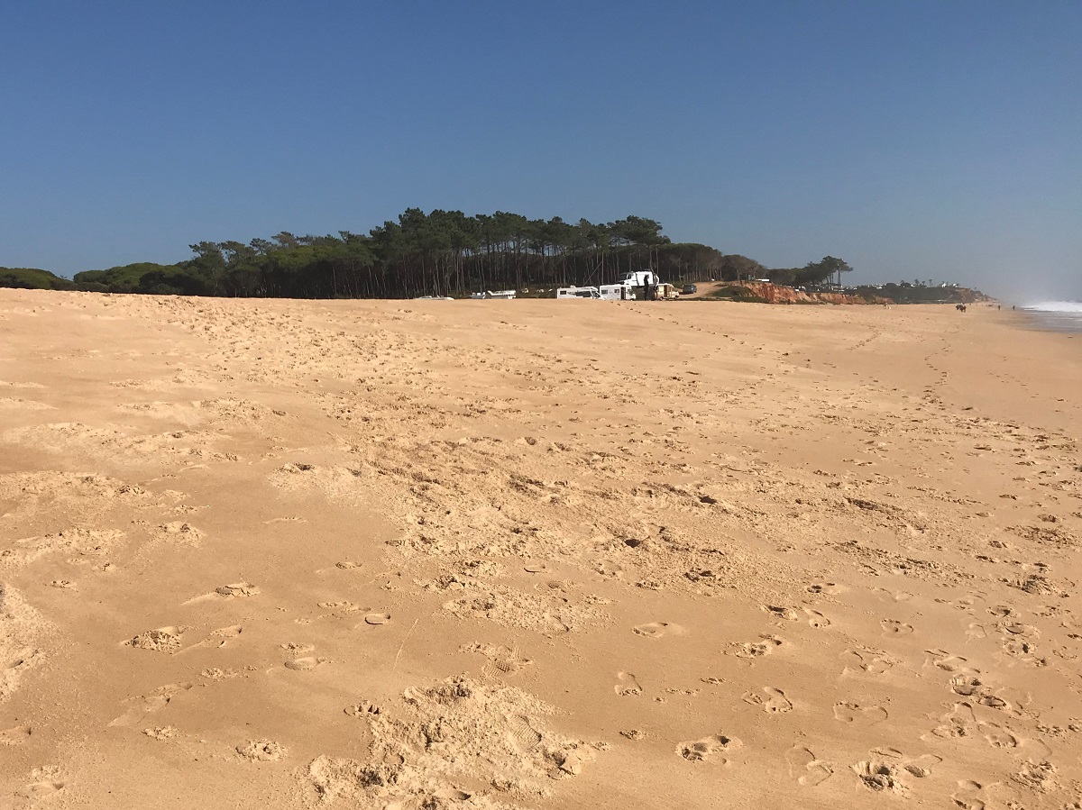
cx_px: 541
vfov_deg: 49.7
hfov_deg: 63.5
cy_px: 405
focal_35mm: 28
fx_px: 875
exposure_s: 1/5319
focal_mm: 3.99
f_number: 1.8
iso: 20
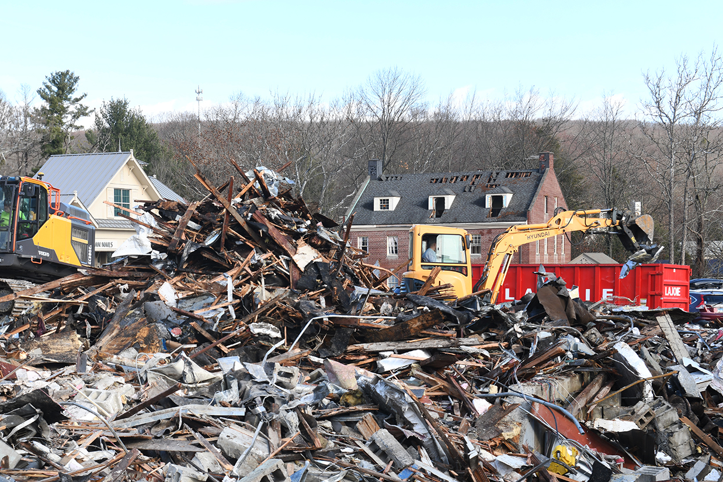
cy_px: 325
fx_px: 1606
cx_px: 207
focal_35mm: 80
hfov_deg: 25.2
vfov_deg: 17.0
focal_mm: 55
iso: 200
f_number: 5.6
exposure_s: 1/100
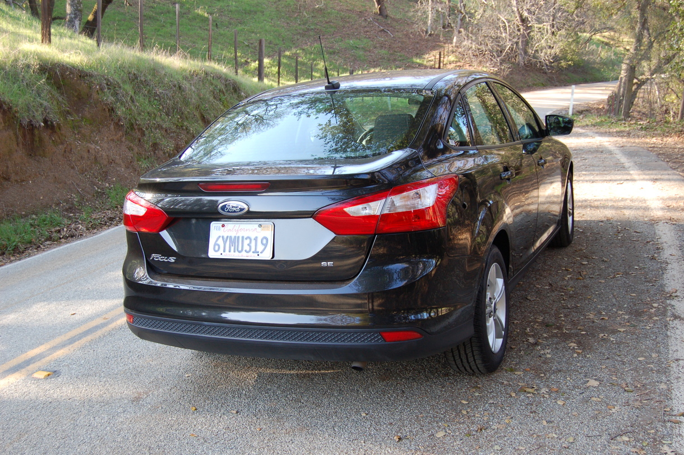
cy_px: 228
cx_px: 342
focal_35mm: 39
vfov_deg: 34.1
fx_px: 740
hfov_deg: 49.6
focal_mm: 26
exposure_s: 1/100
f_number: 5
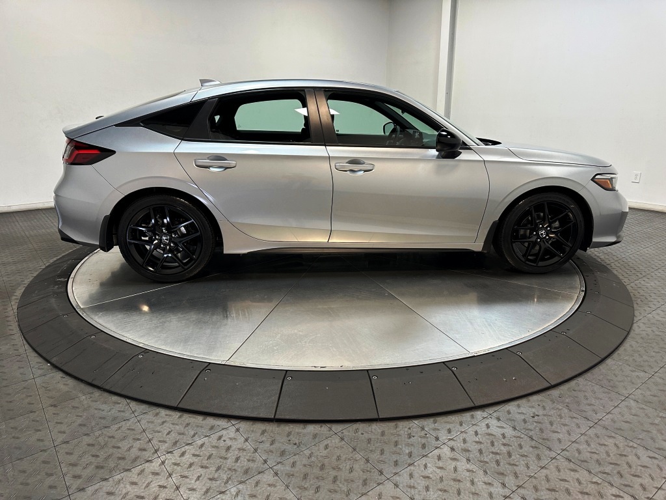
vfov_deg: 56.8
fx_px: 462
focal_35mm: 24
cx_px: 333
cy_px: 250
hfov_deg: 71.6
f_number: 1.78
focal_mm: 6.86
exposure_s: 1/60
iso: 250
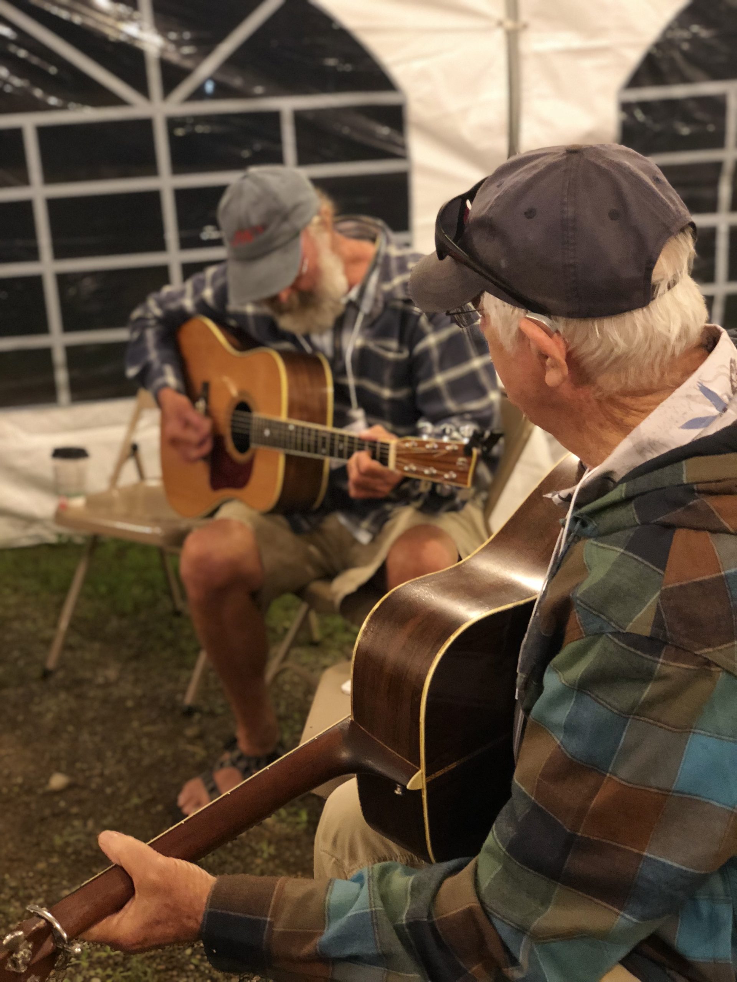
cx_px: 368
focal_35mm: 52
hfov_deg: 28.0
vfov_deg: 36.8
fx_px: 1476
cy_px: 491
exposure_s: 1/11
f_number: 2.4
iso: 160
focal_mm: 6
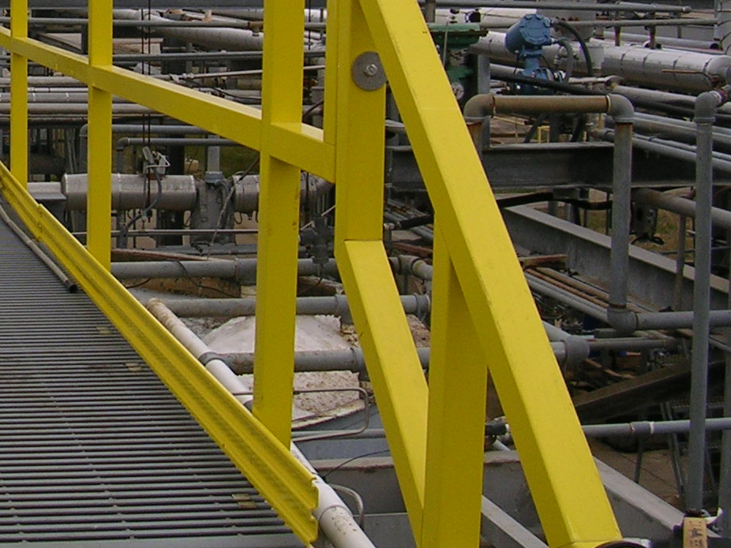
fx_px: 1774
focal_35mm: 84
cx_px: -68
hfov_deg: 22.0
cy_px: 65
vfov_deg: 17.3
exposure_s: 1/405
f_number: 2.8
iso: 50
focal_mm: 5.8
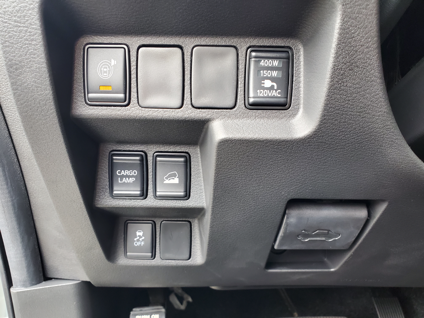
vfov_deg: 53.1
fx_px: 318
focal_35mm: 26
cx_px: 212
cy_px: 159
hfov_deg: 67.3
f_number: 2.4
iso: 250
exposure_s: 1/120
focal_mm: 4.3
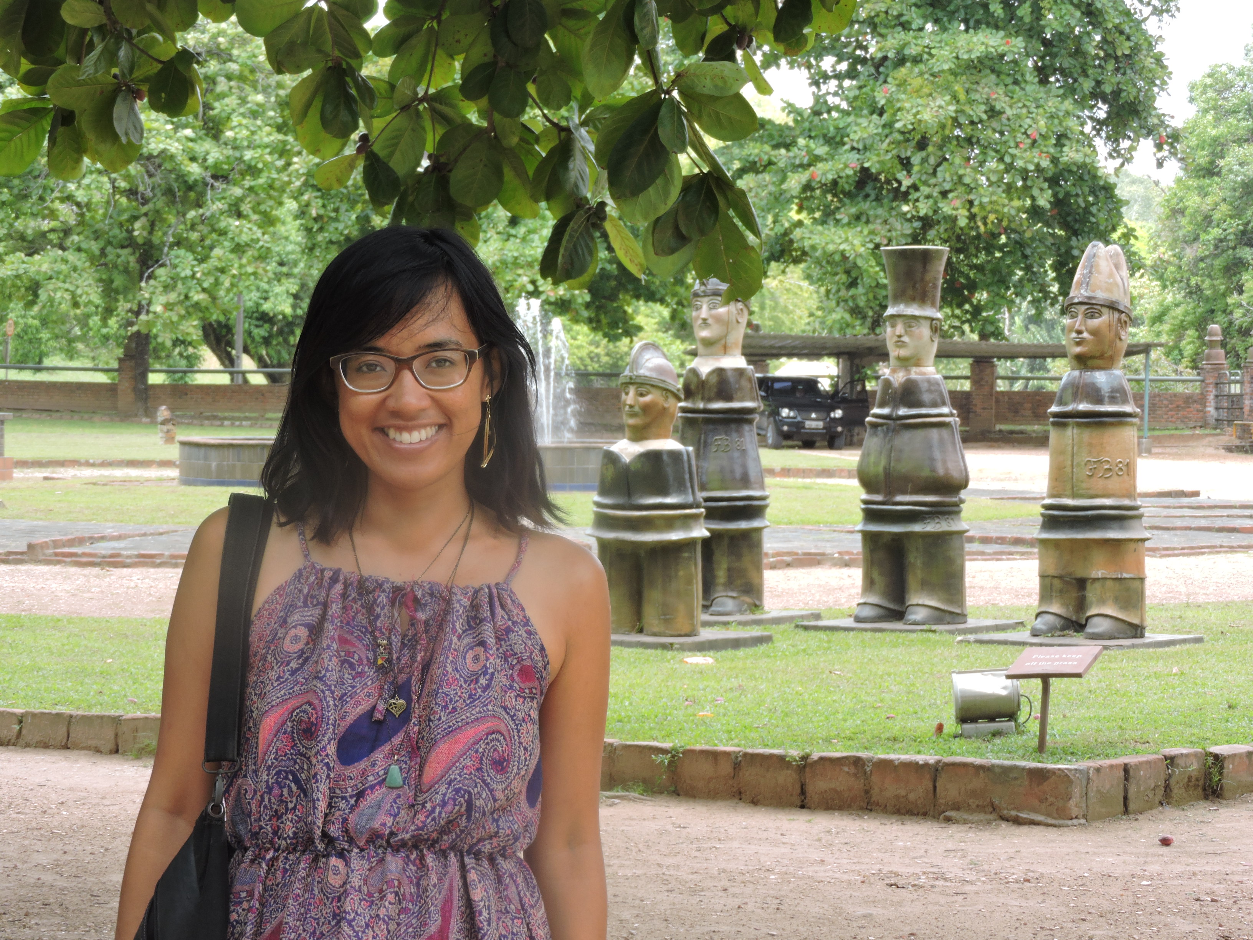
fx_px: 3801
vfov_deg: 14.1
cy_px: 470
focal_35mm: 105
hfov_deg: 18.7
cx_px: 626
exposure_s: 1/100
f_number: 4.8
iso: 100
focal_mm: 18.8
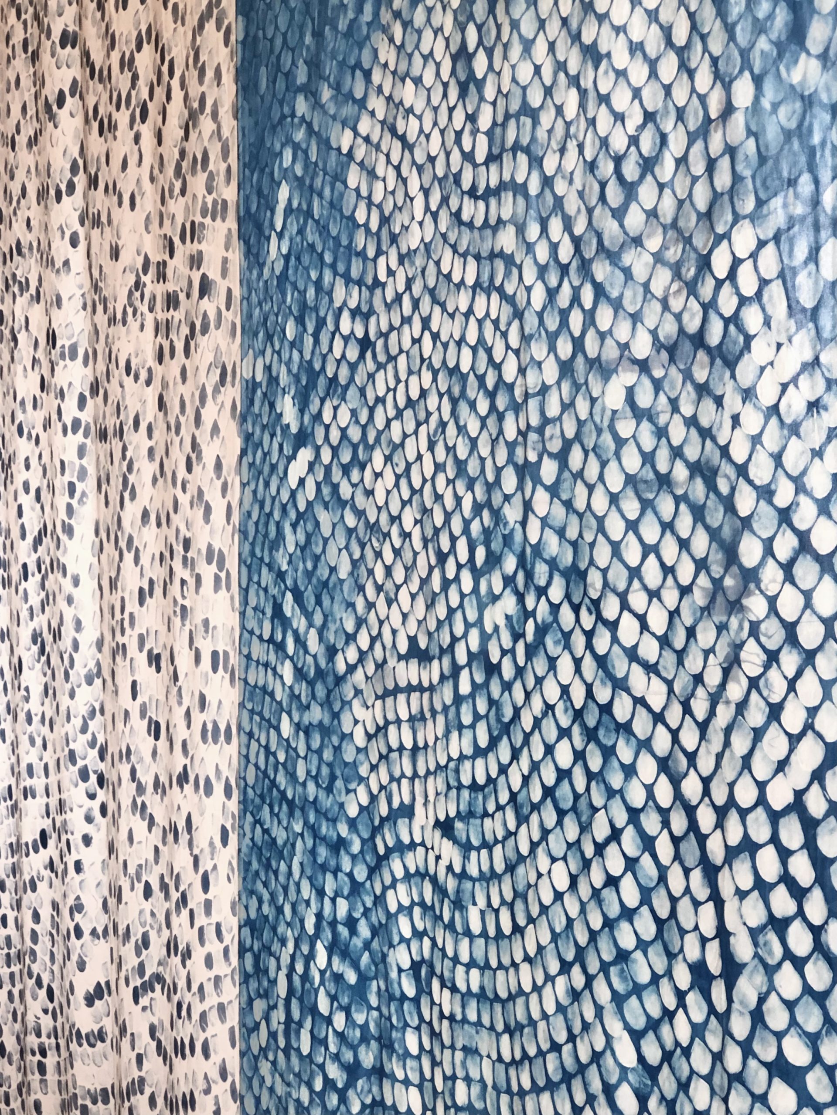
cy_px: 558
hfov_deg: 25.7
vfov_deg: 33.8
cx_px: 418
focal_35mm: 57
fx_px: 1838
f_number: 2.8
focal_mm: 6.6
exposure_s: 1/35
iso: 80
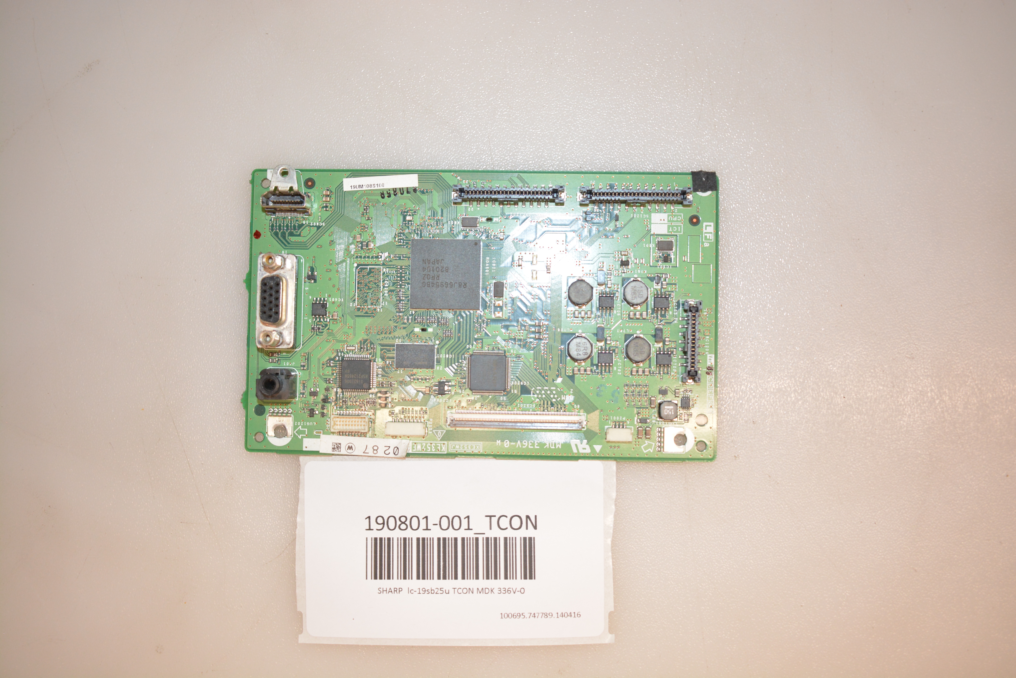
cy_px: 339
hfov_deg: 53.1
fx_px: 1016
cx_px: 508
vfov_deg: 36.9
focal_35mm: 36
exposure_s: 1/200
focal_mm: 24
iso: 1000
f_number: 4
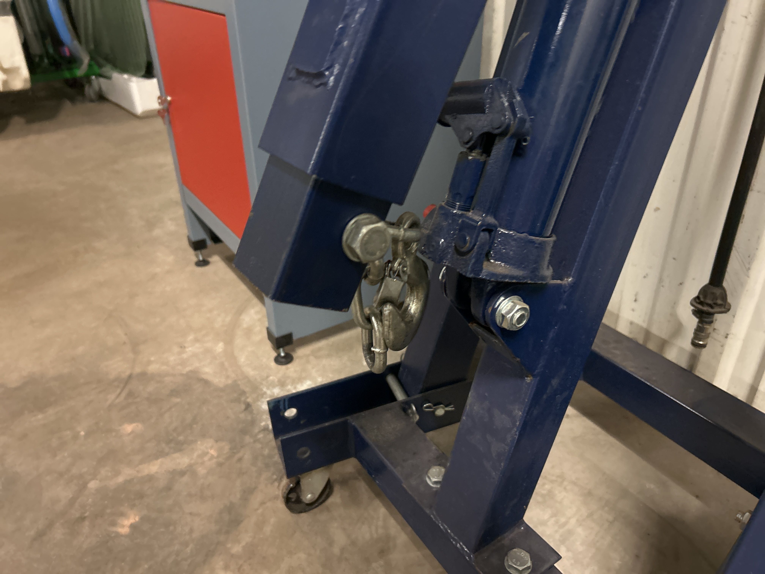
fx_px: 575
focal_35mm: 26
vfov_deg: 53.1
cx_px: 382
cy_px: 287
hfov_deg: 67.3
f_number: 1.5
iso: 500
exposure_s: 1/25
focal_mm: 5.7
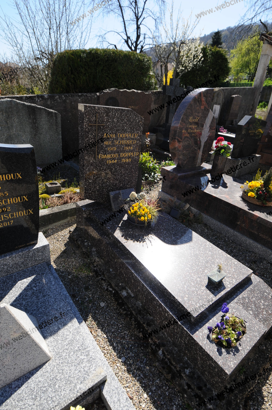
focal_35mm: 18
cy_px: 205
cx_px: 136
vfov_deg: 90.1
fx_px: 205
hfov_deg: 67.2
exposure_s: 1/400
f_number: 7.1
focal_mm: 12
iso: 200
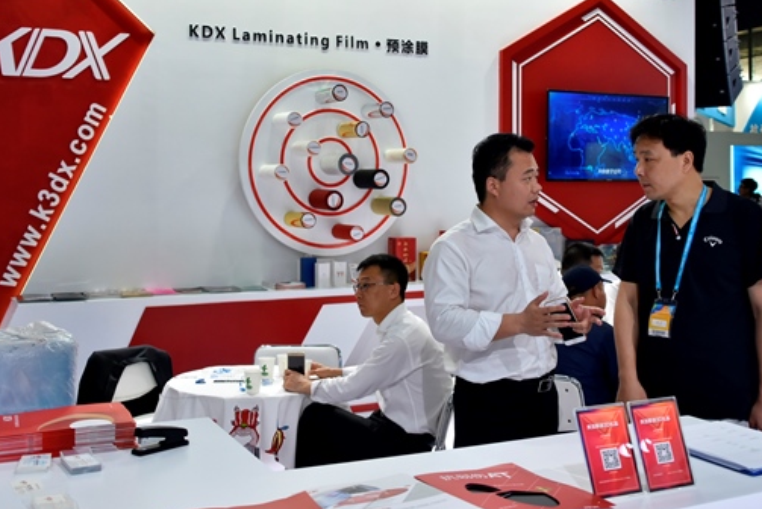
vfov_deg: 31.9
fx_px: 889
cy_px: 208
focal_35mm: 42
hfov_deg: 46.4
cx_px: 394
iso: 640
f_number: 4
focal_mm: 22
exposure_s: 1/160
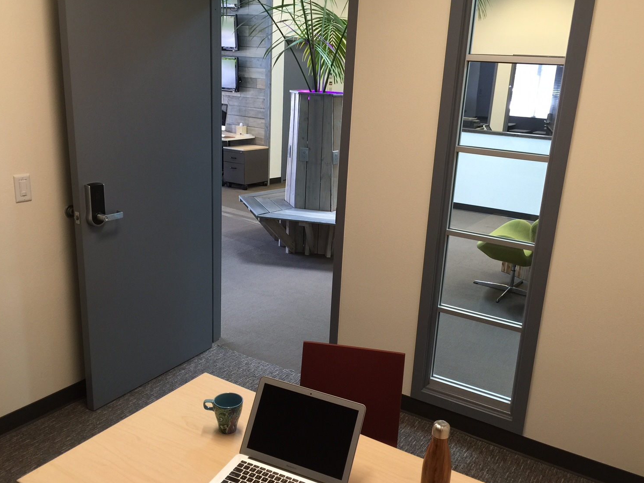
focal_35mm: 32
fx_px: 595
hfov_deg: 56.8
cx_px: 347
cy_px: 257
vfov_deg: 44.1
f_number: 2.2
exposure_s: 1/15
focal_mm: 4.15
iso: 40
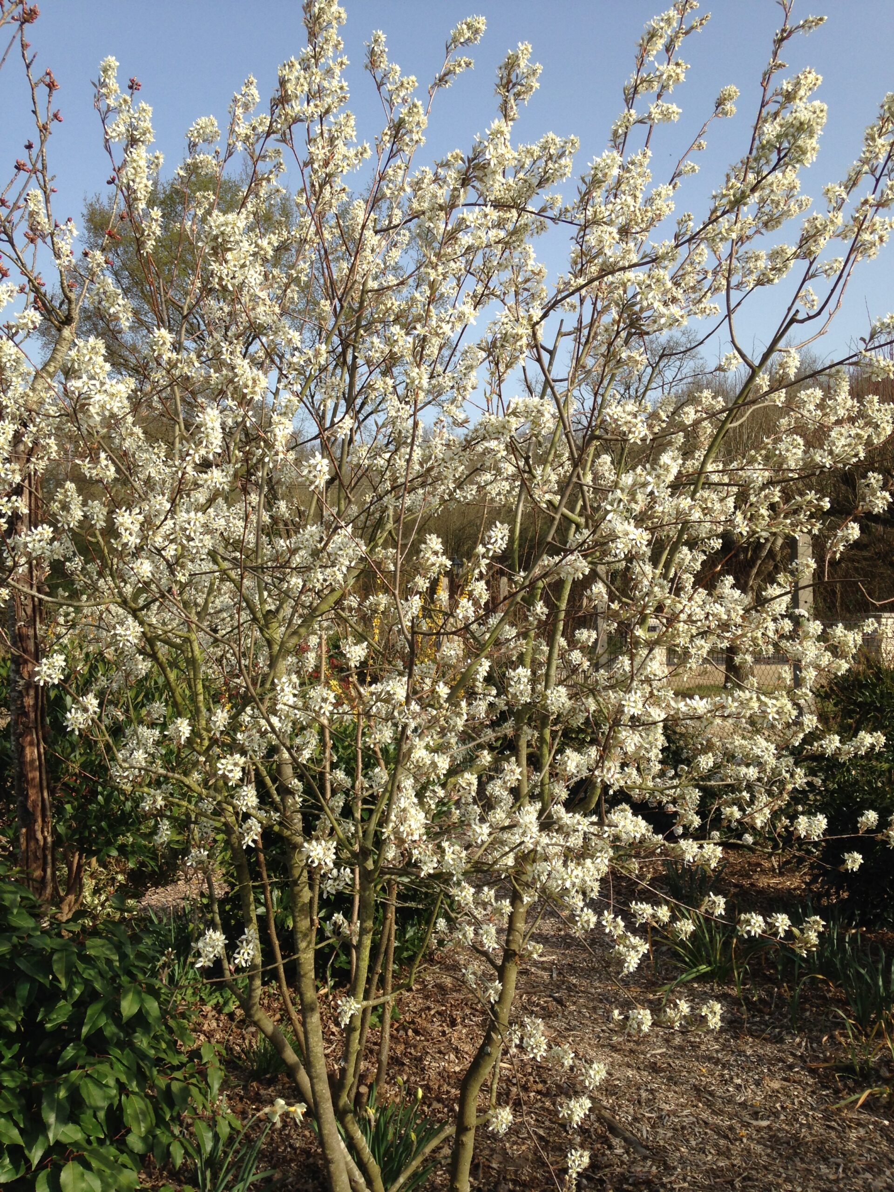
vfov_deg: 55.4
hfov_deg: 42.9
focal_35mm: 33
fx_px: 1136
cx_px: 447
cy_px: 596
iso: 50
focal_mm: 4.12
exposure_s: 1/1153
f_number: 2.4
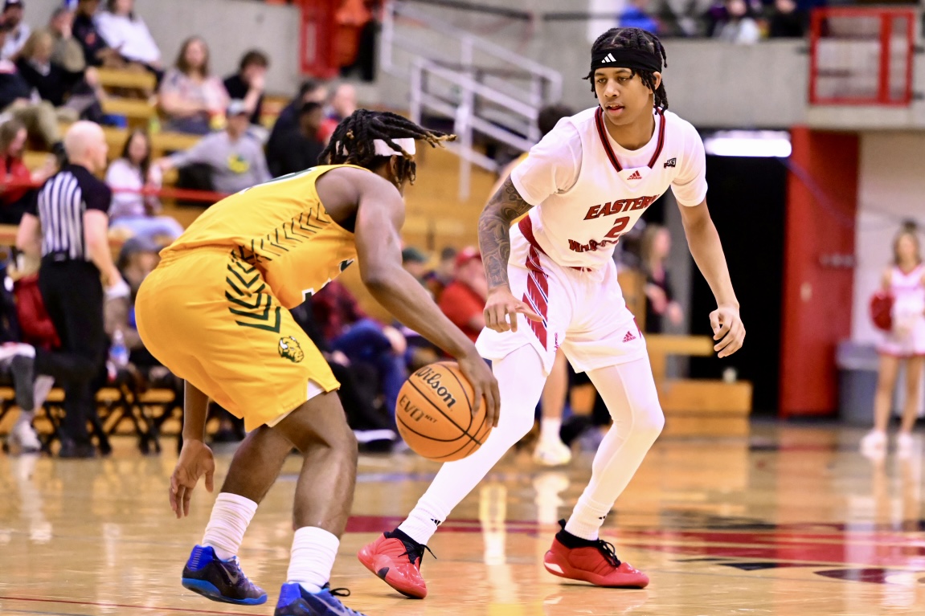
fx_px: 3211
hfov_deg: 16.4
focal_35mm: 125
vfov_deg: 11.0
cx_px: 462
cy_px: 308
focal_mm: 125
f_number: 2.8
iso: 8000
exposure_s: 1/1250
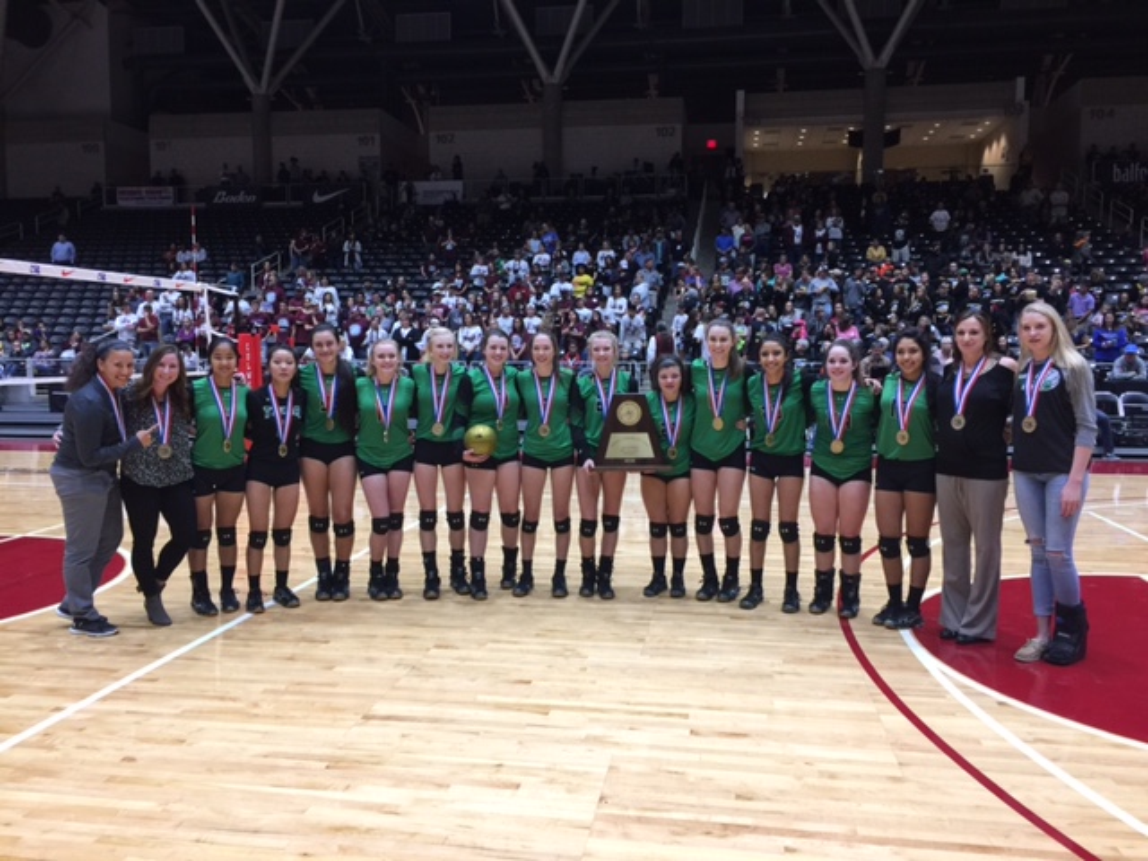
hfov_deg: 61.7
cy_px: 430
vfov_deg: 48.2
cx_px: 574
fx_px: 962
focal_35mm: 29
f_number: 2.2
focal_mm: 4.15
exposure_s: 1/30
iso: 40
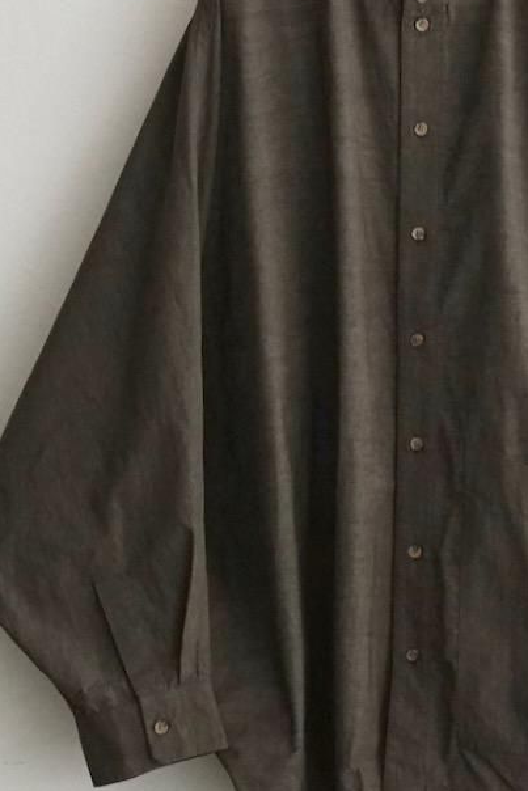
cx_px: 427
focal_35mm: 134
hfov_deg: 10.2
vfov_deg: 15.3
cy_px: 550
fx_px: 2946
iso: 2500
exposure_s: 1/80
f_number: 5
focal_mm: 45
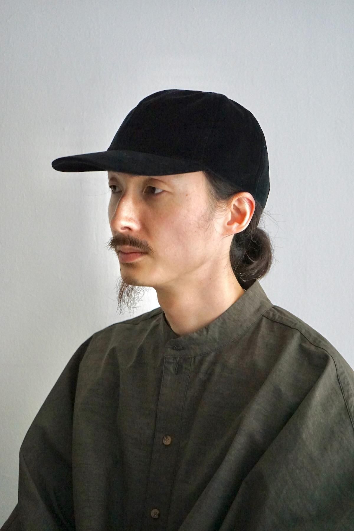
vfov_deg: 31.9
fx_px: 929
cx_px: 177
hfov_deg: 21.6
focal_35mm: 63
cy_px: 266
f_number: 5.6
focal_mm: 63
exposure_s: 1/125
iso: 6400
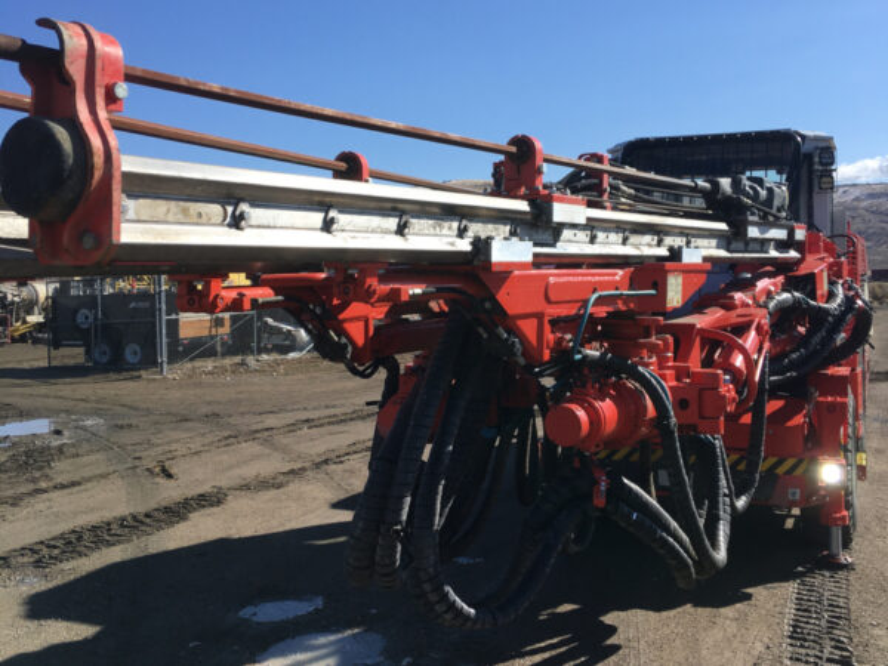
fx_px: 744
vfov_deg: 48.2
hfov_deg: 61.7
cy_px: 333
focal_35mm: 29
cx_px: 444
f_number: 2.2
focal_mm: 4.15
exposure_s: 1/1748
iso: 25
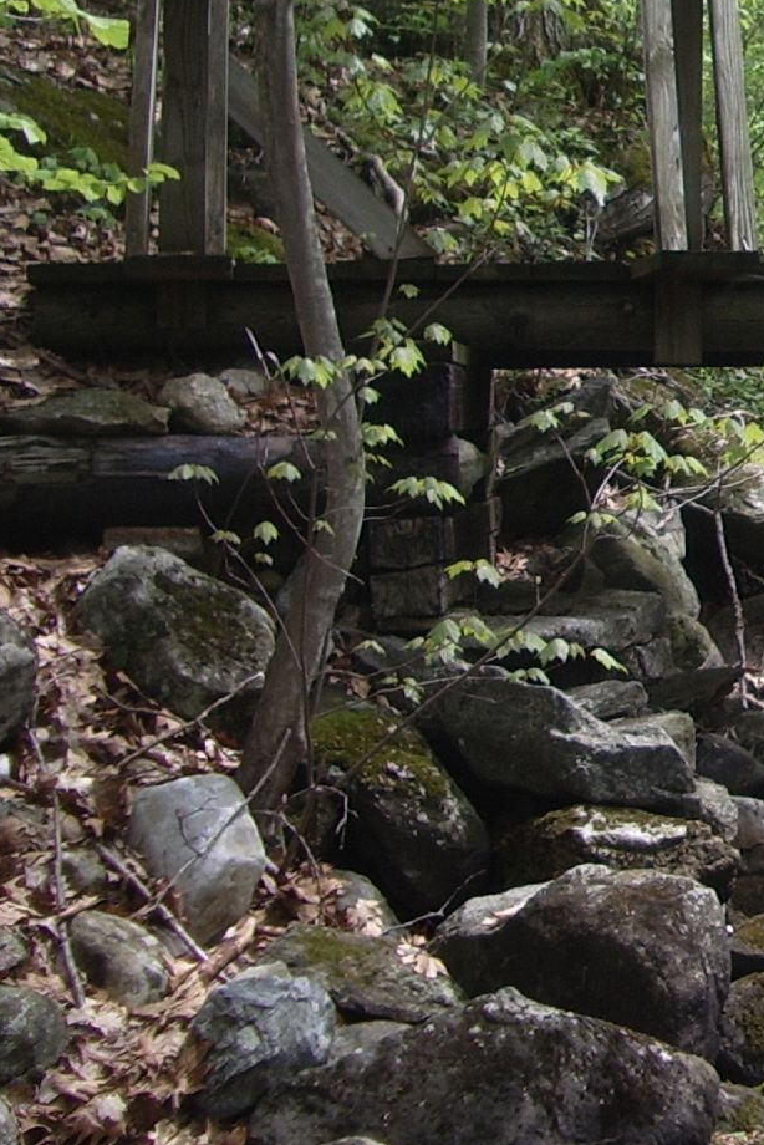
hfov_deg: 15.4
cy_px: 264
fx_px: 2576
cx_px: 1187
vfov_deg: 24.7
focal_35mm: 81
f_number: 2.6
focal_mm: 5.8
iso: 50
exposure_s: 1/200
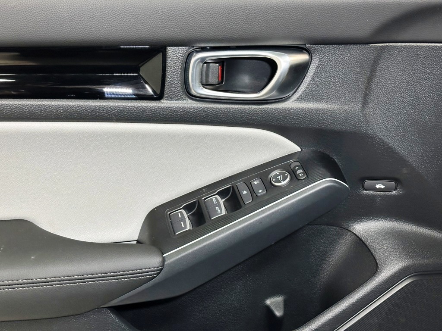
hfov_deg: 39.7
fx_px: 613
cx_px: 221
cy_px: 166
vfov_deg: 30.3
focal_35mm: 48
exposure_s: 1/40
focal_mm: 6.86
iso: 400
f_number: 1.78
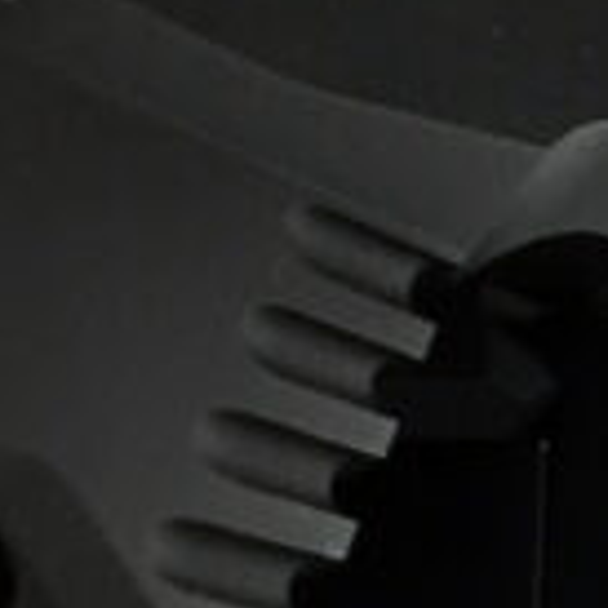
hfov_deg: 7.3
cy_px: 719
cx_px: 1460
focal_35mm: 225
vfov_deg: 7.7
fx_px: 4471
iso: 25
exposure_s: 1/120
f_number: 2.2
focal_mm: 4.15
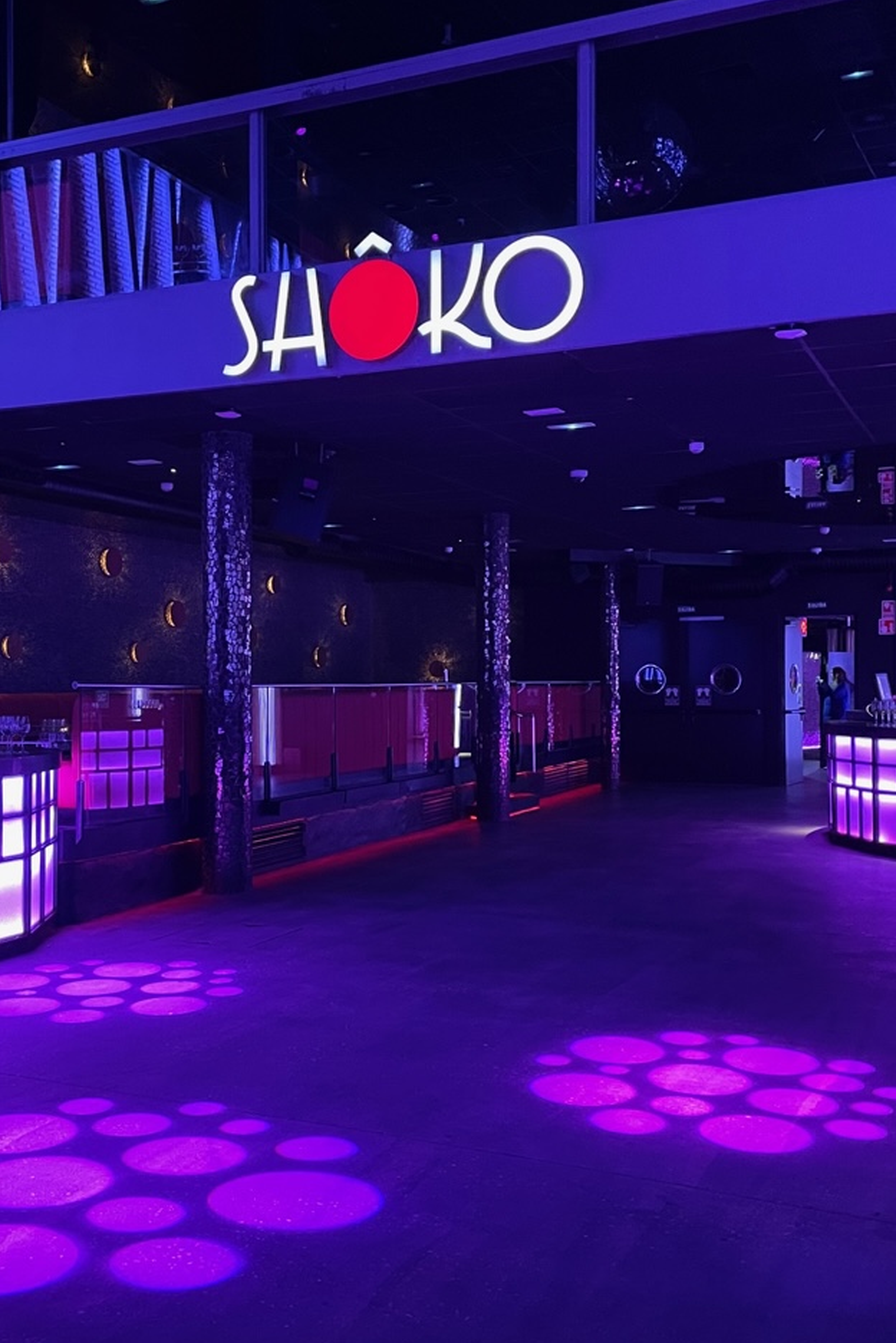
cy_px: 684
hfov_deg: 35.9
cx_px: 402
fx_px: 1380
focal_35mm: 37
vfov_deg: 51.9
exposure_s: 1/30
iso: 640
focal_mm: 4.2
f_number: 1.6
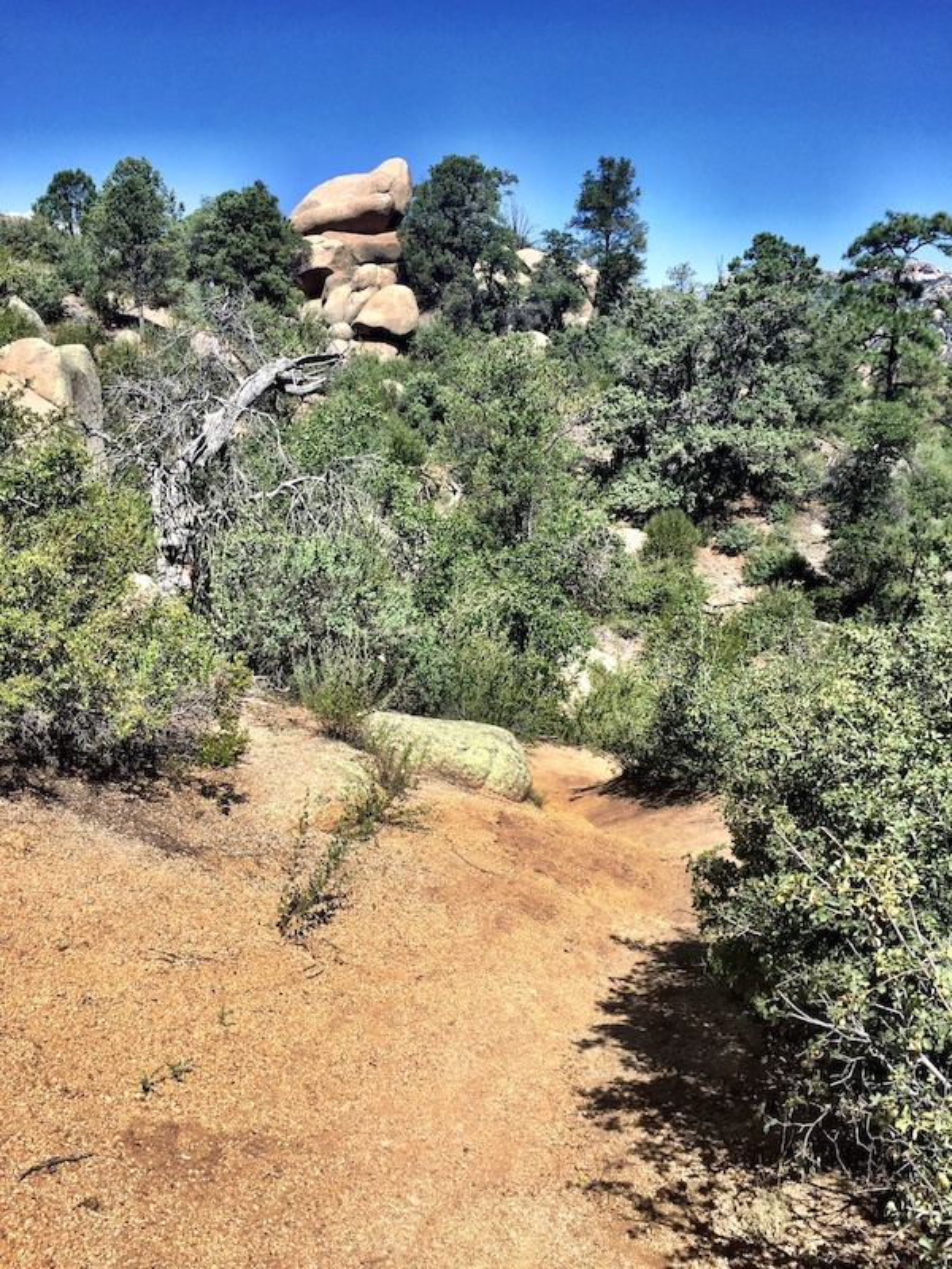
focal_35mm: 29
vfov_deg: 61.7
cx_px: 476
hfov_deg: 48.2
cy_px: 634
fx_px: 1063
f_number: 2.2
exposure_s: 1/2639
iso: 32
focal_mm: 4.15
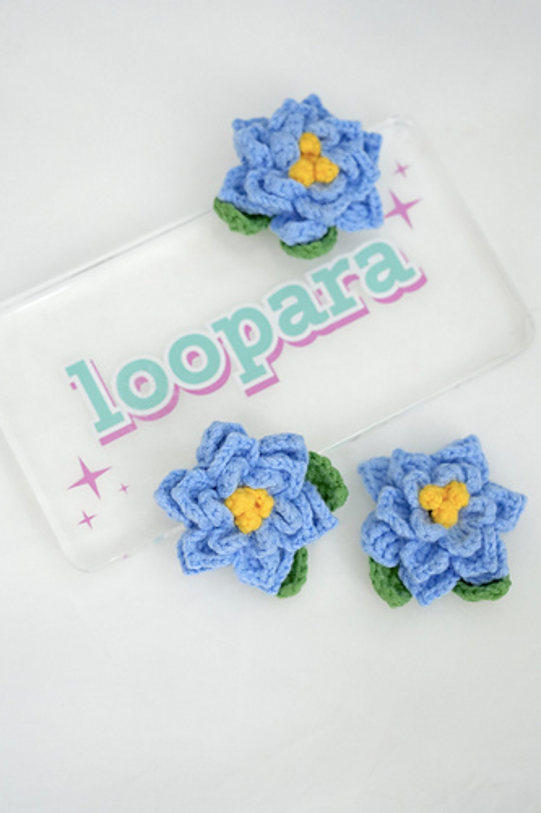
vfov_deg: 28.9
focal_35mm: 70
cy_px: 406
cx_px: 270
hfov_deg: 19.4
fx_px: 1579
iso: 4000
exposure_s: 1/320
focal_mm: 70
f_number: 5.6
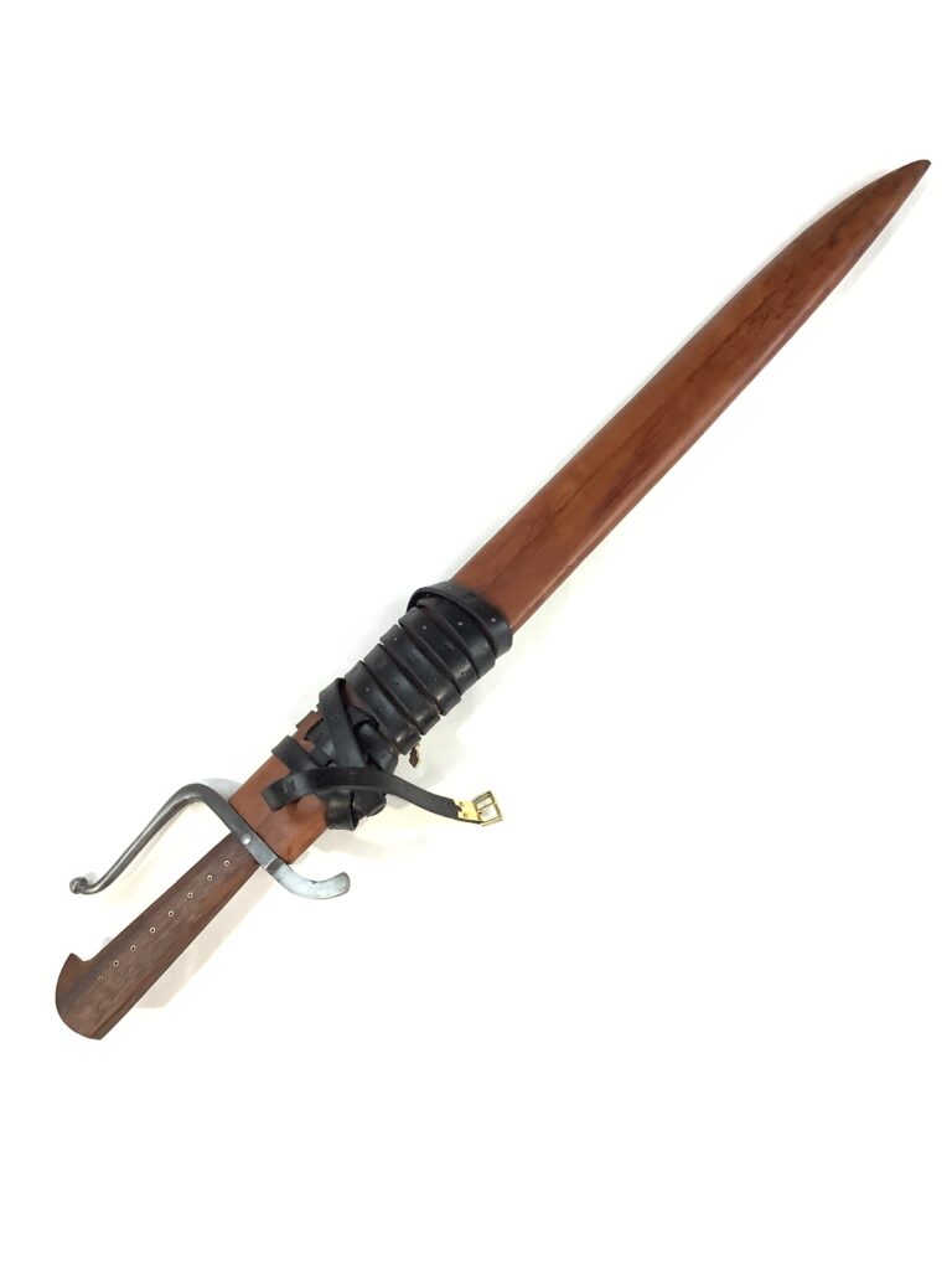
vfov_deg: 58.4
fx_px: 1137
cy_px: 635
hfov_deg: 45.4
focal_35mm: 31
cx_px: 476
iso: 250
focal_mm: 3.3
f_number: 2.4
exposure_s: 1/60
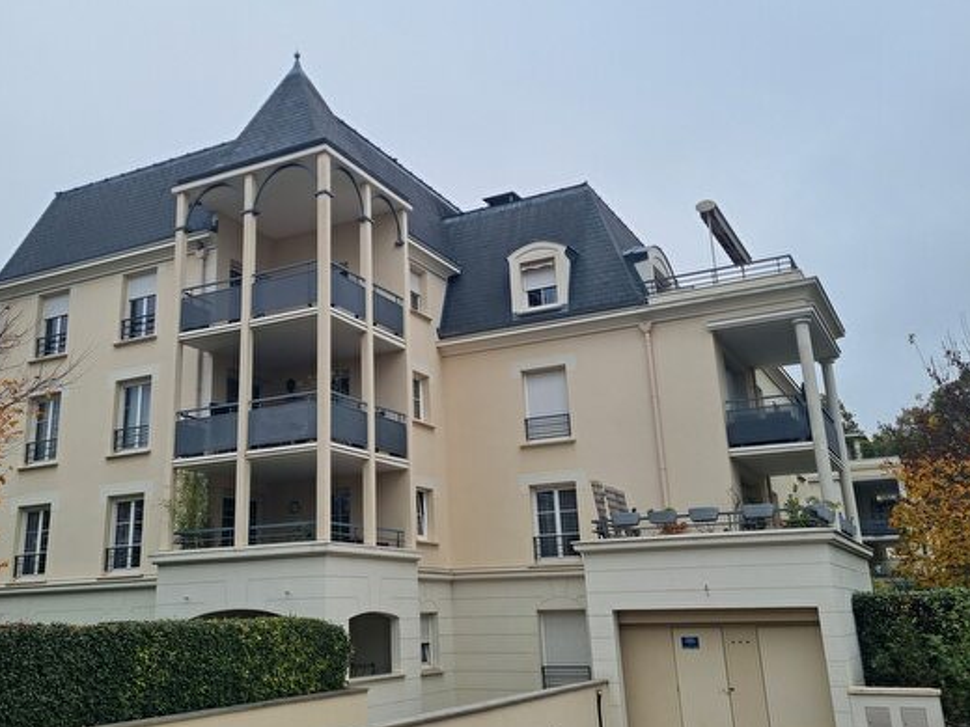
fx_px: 981
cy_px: 301
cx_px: 394
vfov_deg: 40.6
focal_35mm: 35
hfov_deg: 52.3
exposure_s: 1/1508
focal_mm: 5.4
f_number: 1.8
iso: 50
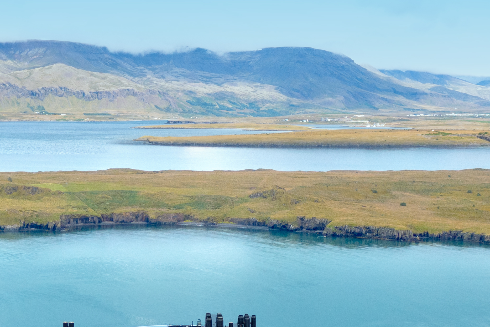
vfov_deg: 16.0
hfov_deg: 24.7
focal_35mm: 82
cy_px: 385
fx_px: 1116
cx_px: 189
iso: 100
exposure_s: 1/120
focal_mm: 10.26
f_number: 2.8
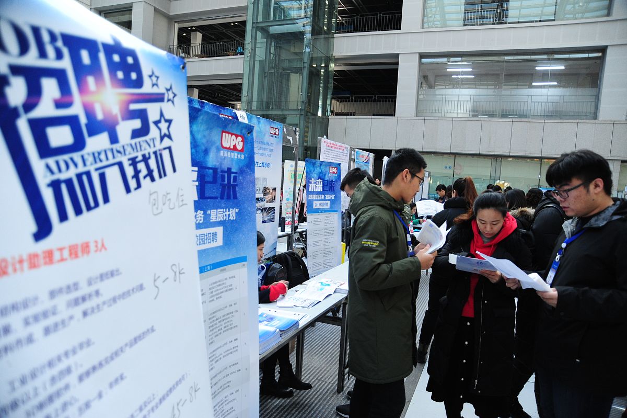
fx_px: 418
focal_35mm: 24
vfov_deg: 53.1
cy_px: 209
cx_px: 314
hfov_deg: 73.8
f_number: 4
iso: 1600
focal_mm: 24
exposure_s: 1/320
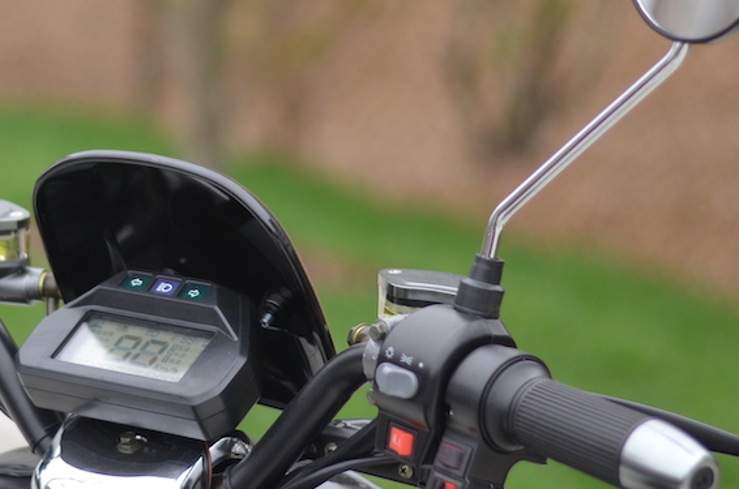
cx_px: 146
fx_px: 3278
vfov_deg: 8.5
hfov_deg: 12.8
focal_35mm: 160
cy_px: 164
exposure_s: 1/1600
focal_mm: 50
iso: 200
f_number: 1.8
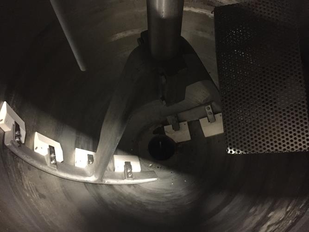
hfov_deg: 61.7
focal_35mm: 29
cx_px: 154
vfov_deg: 48.2
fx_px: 259
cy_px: 116
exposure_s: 1/15
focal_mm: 4.15
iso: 500
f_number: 2.2
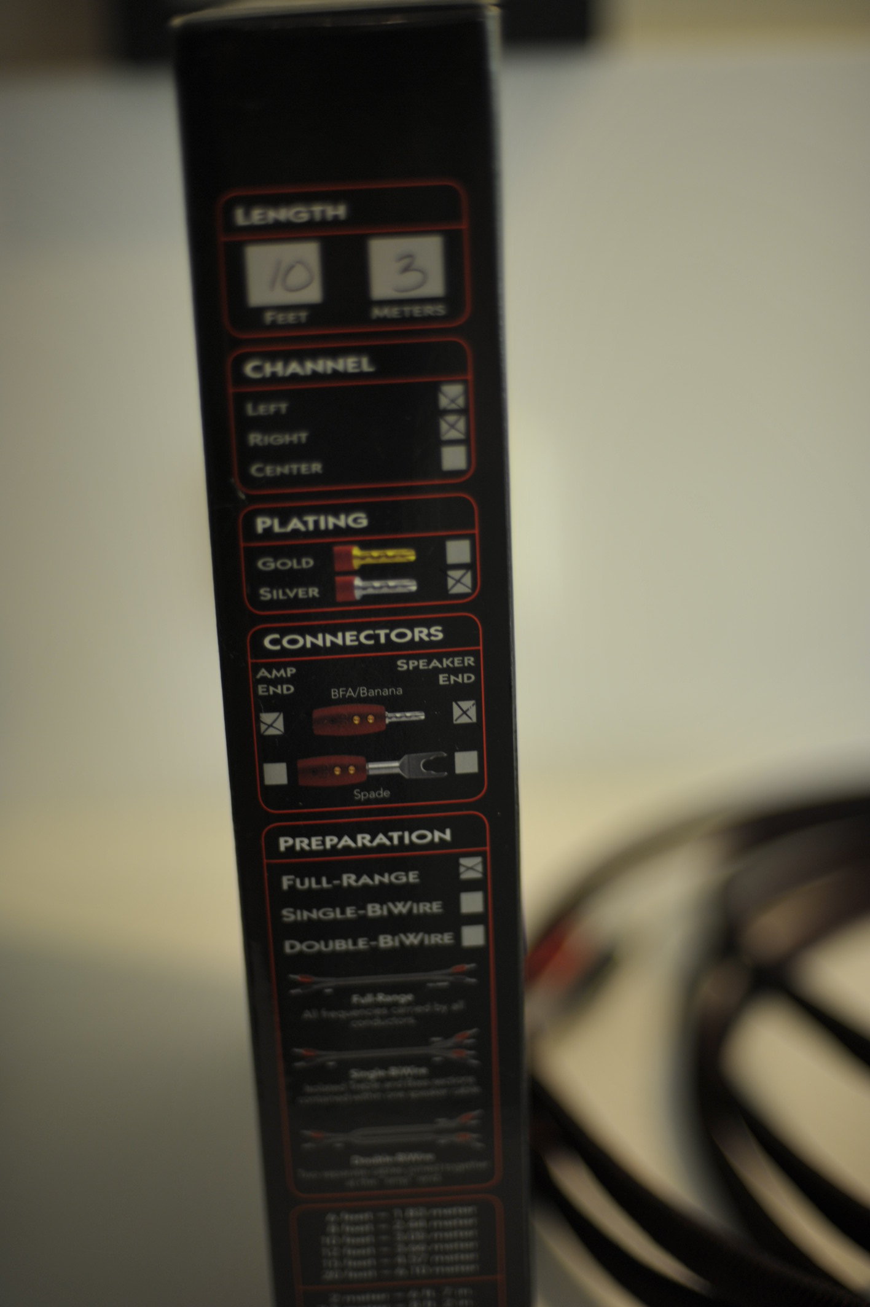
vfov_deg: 39.6
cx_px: 435
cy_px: 654
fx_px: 1815
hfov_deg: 27.0
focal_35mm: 50
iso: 320
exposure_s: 1/30
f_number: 1.4
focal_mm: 50
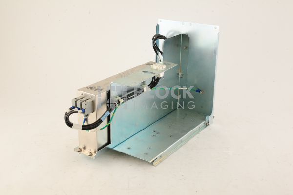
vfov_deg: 26.9
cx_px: 146
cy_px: 98
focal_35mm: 50
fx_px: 407
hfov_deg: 39.6
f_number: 14
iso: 1600
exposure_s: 1/125
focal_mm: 50
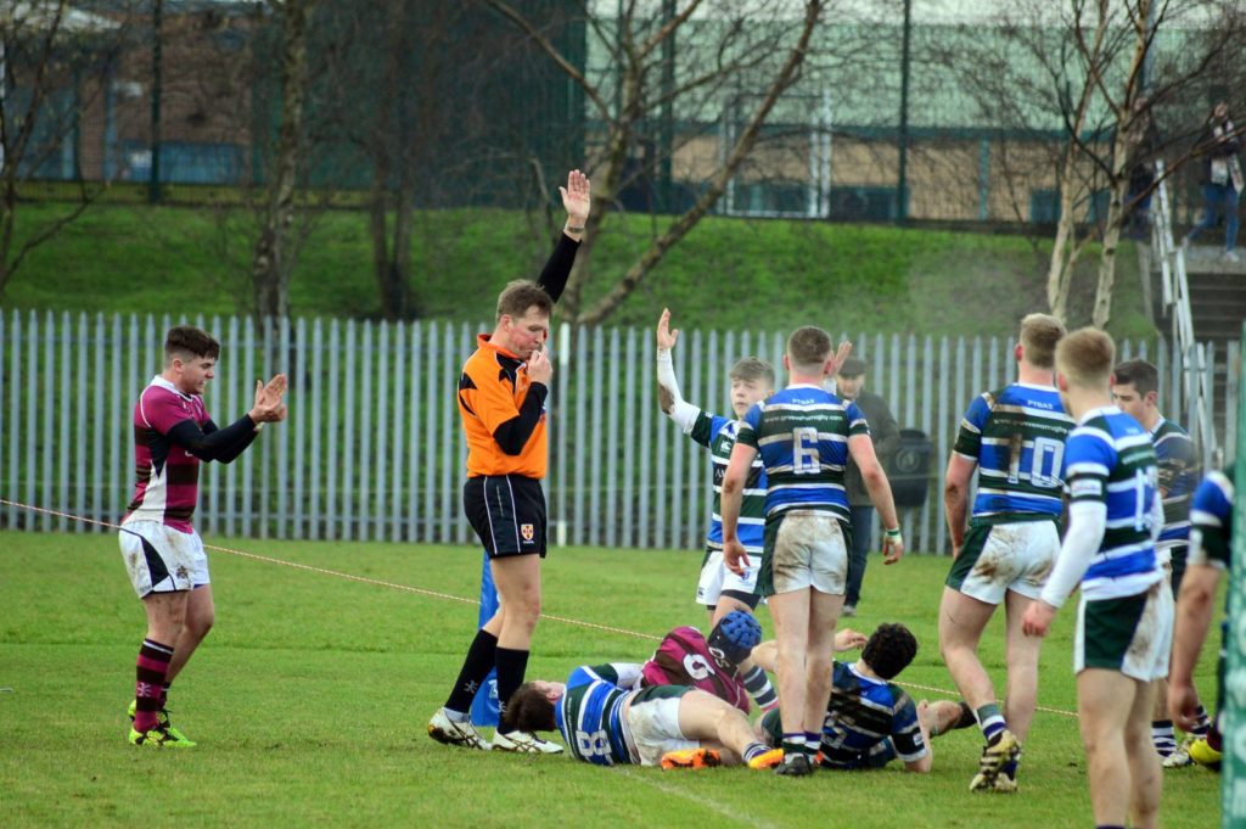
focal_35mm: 450
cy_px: 414
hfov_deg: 4.6
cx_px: 623
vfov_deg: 3.1
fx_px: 15562
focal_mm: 300
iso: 800
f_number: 5.6
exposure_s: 1/500
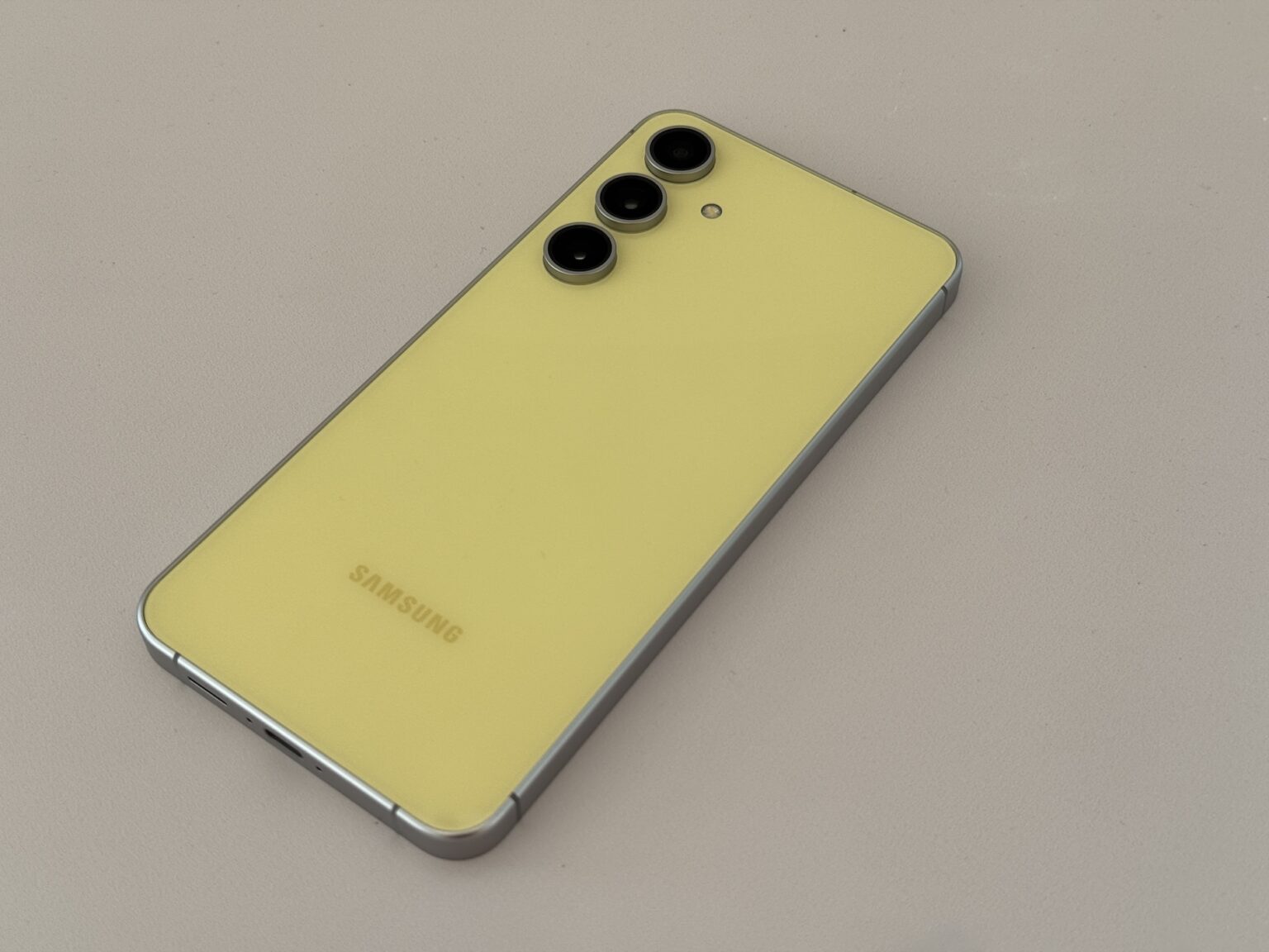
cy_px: 476
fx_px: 1760
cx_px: 634
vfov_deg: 30.3
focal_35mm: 48
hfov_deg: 39.7
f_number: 1.78
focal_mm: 6.76
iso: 64
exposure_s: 1/875
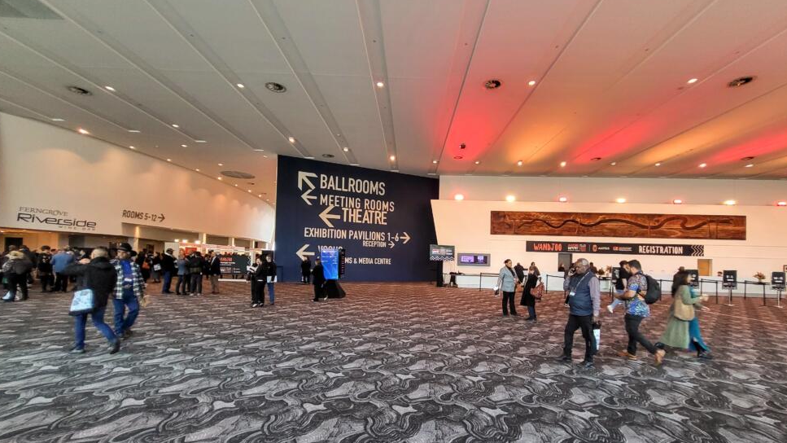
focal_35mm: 15
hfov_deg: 103.0
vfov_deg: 70.2
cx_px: 407
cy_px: 252
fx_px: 313
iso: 250
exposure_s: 1/50
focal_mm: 1.74
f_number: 2.2
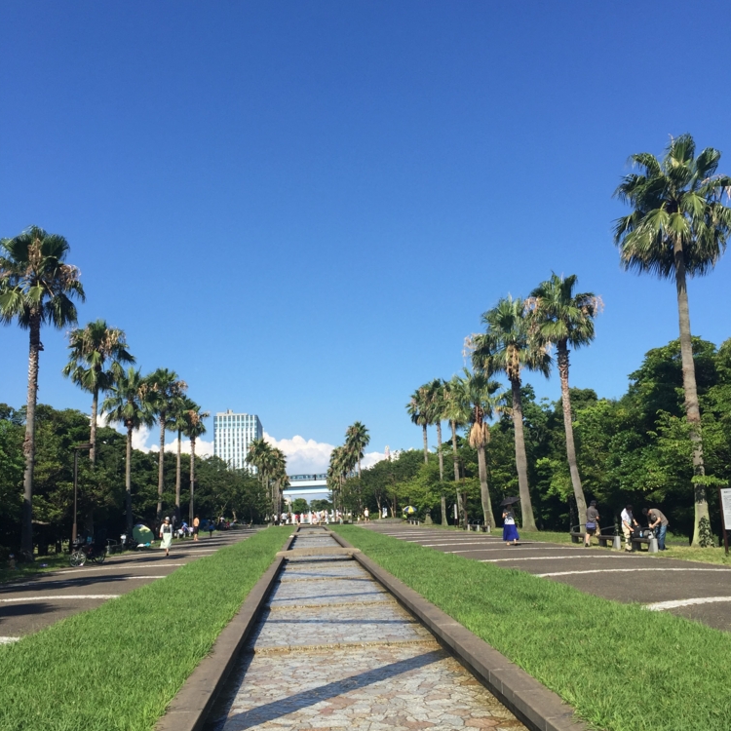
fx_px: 836
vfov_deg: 47.2
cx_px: 366
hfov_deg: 47.2
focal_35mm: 35
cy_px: 384
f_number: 2.2
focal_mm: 4.15
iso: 32
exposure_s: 1/1883
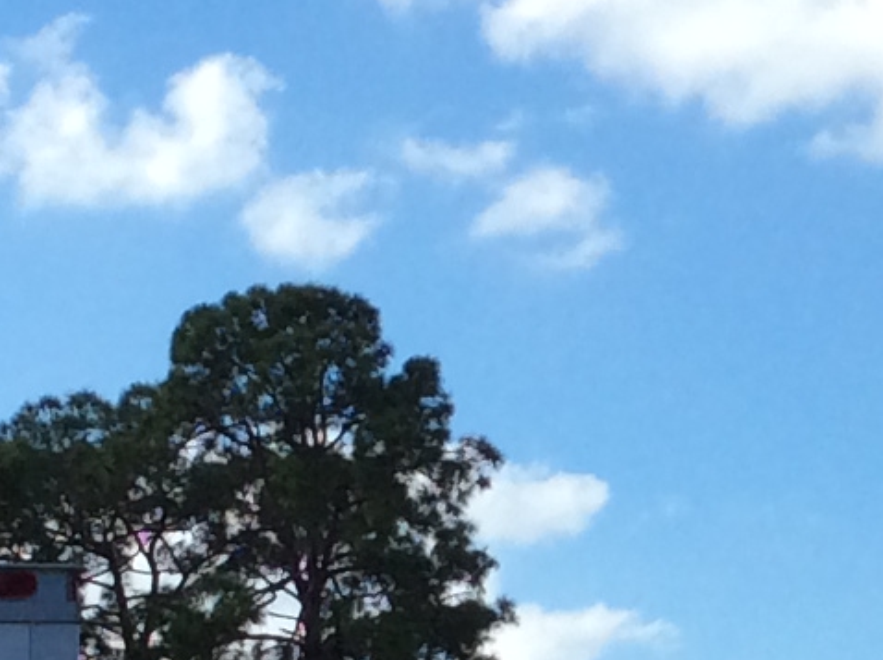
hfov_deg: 11.0
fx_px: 4559
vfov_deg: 8.2
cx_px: 650
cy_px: 725
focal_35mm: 179
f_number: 2.4
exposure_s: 1/1466
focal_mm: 3.3
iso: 32
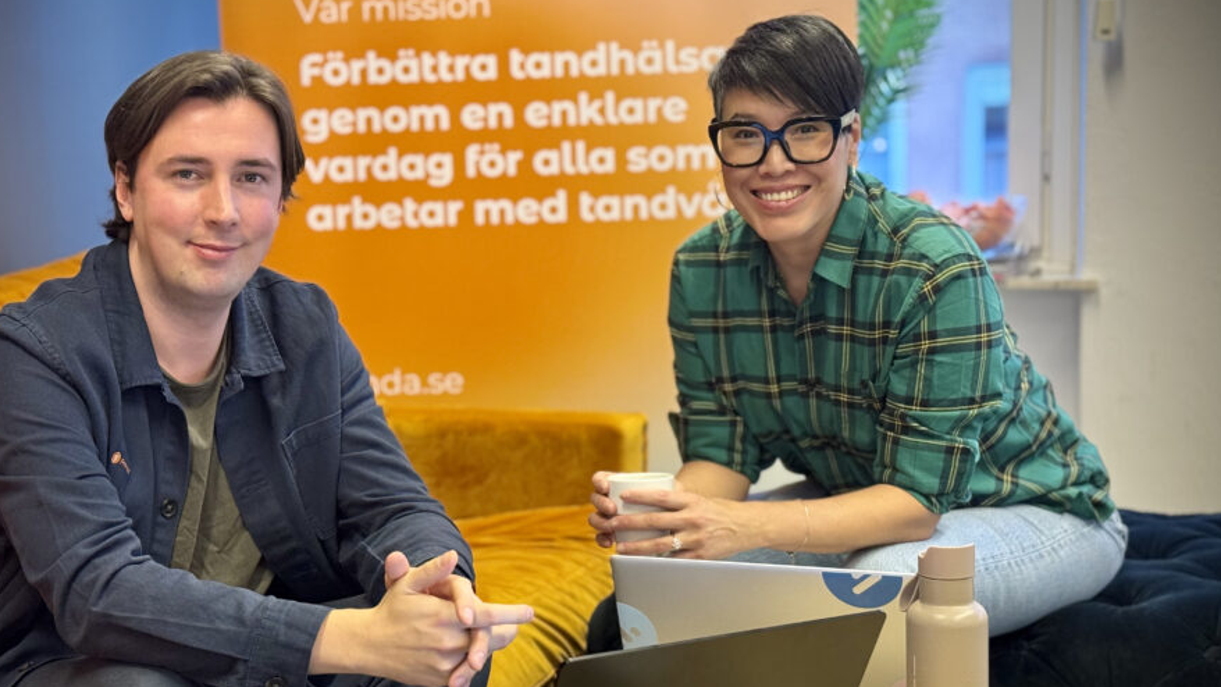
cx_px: 538
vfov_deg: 19.7
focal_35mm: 61
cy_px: 394
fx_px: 1975
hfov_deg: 34.3
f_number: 1.78
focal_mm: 6.76
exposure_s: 1/50
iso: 250
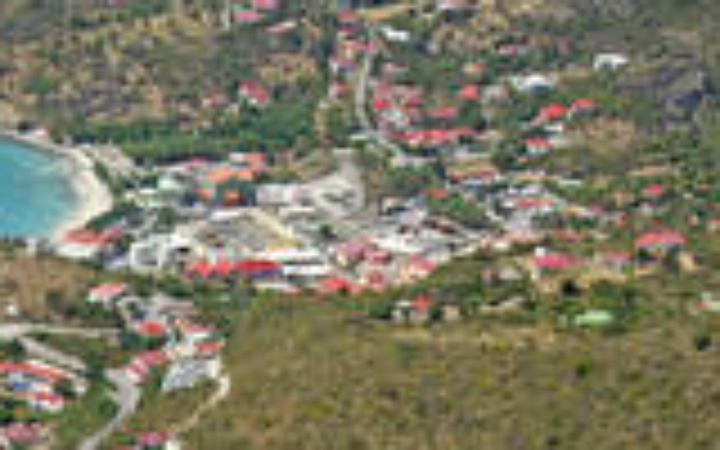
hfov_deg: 11.9
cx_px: -194
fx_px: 3375
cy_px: 450
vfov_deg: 7.6
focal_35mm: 172
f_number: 7.6
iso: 400
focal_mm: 40
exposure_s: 1/1250
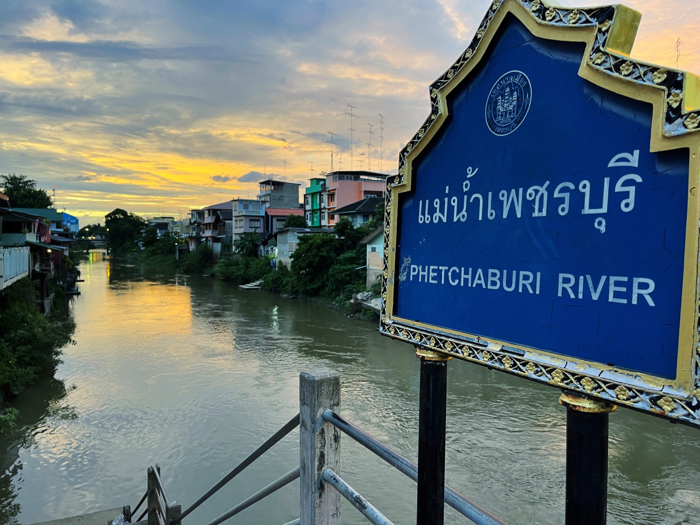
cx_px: 350
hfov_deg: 67.3
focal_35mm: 26
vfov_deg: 53.1
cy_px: 262
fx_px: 526
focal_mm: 5.1
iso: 125
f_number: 1.6
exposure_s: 1/50
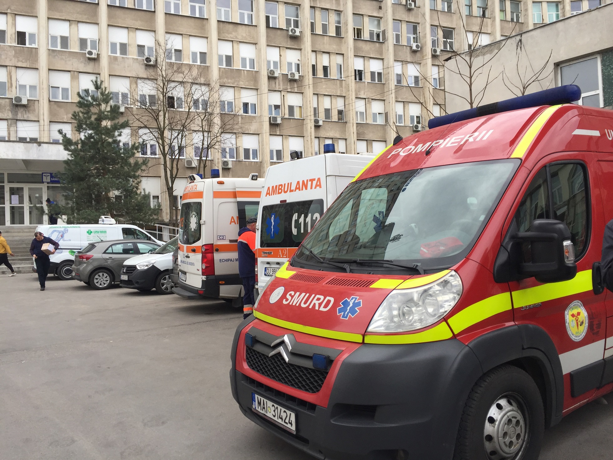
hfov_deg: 61.7
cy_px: 230
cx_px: 306
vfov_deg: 48.2
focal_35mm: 29
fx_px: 514
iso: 32
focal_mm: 4.15
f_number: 2.2
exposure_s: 1/618
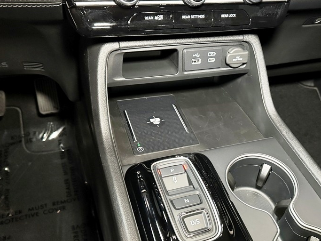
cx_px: 208
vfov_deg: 39.6
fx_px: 334
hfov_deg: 50.6
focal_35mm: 36
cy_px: 134
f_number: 1.78
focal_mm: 6.86
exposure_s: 1/30
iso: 800
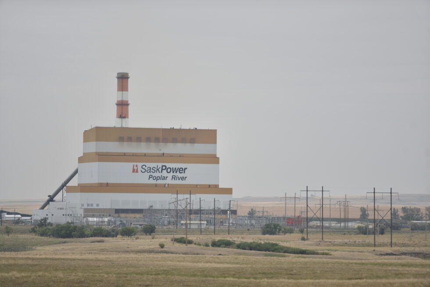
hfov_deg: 10.8
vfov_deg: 7.2
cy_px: 144
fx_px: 2270
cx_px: 215
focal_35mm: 190
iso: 100
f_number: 2.8
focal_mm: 190
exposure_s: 1/800
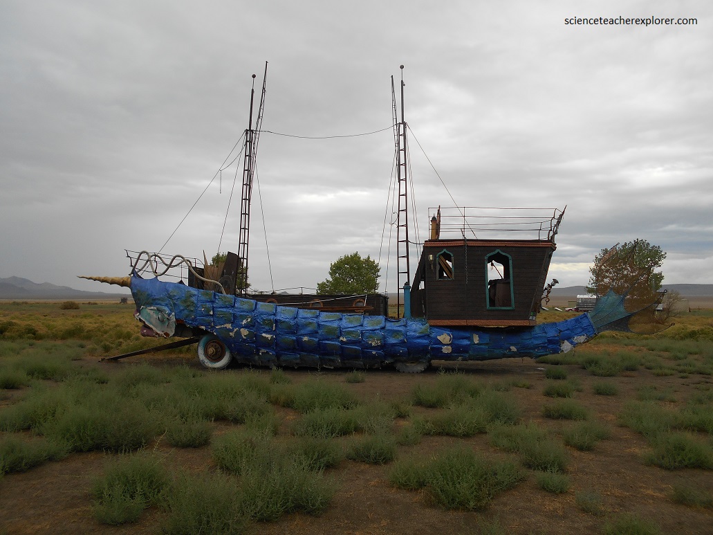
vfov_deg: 53.1
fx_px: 535
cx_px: 356
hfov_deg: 67.3
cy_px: 268
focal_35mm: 26
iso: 80
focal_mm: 4.6
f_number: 3.2
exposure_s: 1/400
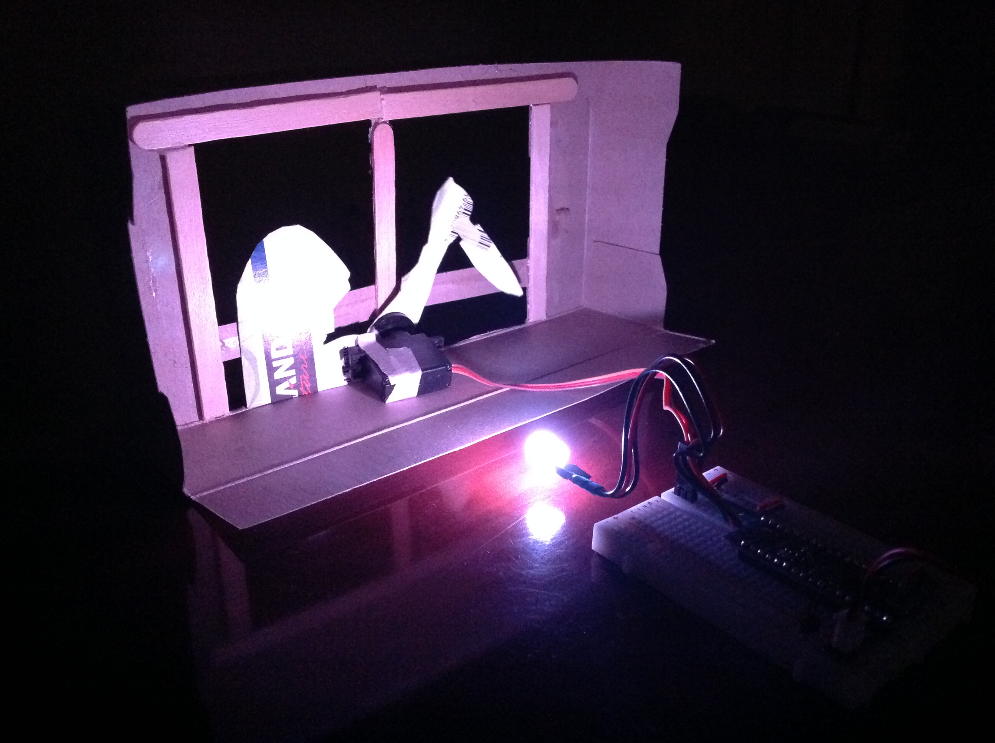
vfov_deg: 40.6
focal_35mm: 35
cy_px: 372
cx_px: 498
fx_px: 1005
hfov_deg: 52.7
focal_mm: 4.28
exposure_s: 1/15
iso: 800
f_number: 2.4
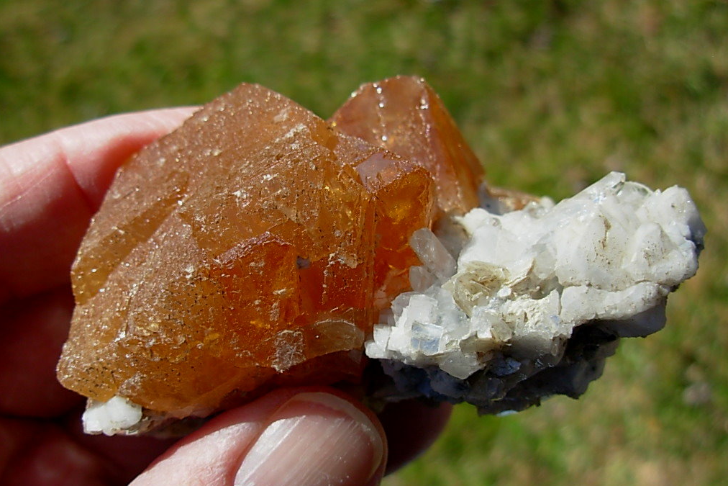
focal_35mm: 40
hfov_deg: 48.5
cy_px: 259
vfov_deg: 33.4
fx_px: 809
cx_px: 365
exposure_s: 1/939
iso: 50
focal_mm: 6.3
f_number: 2.9
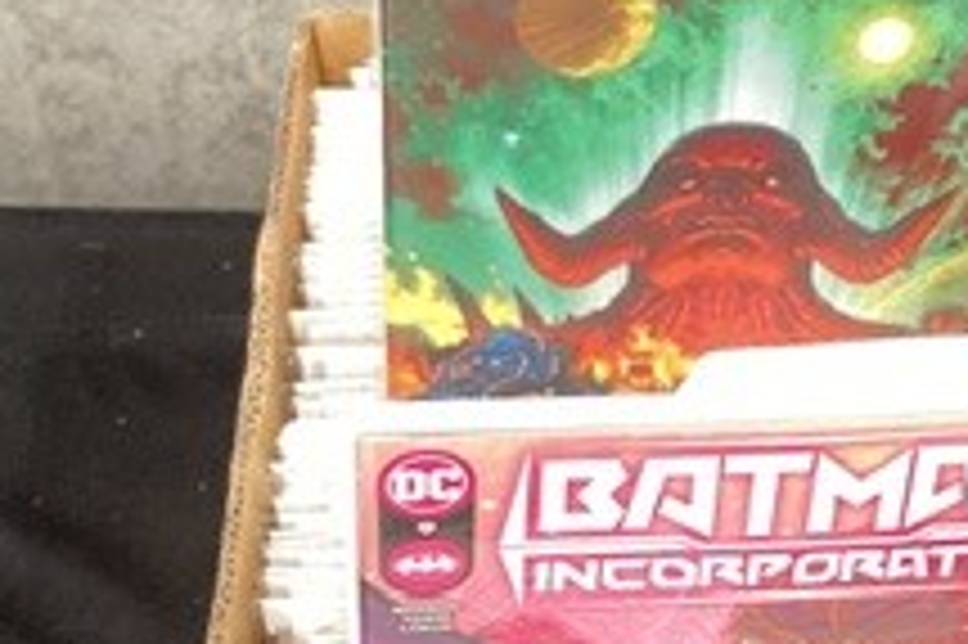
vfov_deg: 14.1
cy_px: 563
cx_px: 675
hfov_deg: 21.1
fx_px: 2579
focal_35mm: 96
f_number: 2.4
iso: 250
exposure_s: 1/33
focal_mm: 3.3
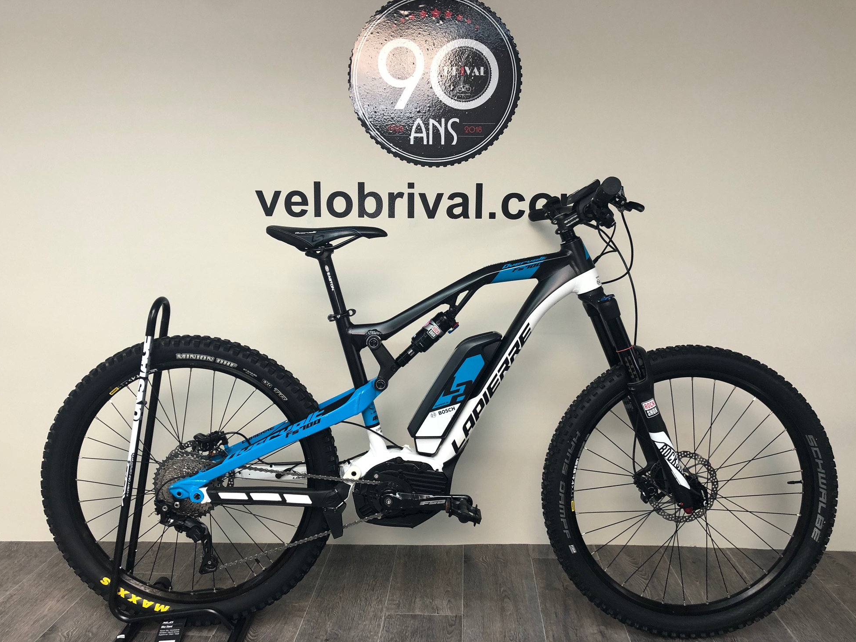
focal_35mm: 29
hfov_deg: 61.7
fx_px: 717
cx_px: 425
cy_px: 318
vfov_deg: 48.2
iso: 32
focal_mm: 4
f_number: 1.8
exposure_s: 1/50
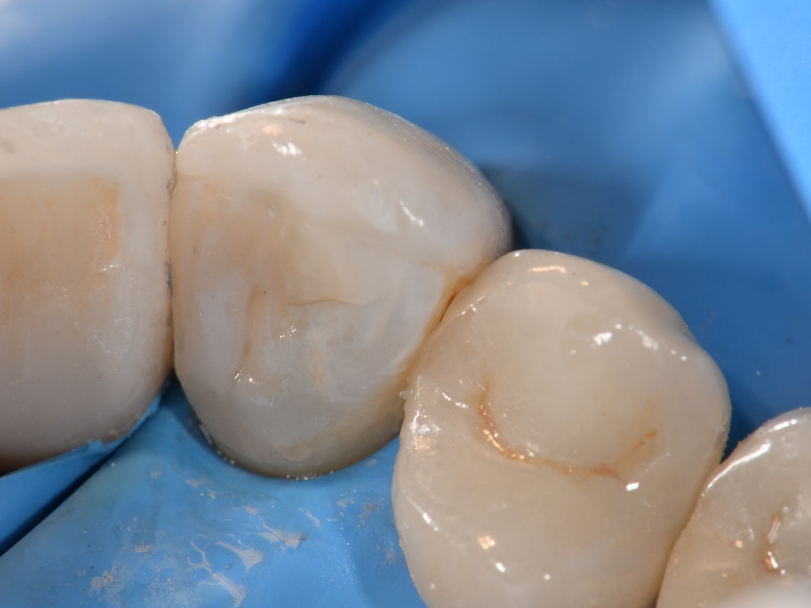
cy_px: 322
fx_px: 4240
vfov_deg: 8.2
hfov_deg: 10.9
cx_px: 466
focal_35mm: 181
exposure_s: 1/160
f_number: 32
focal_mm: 105
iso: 200
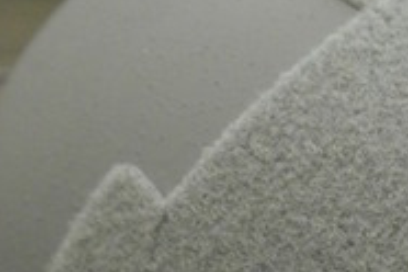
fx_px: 1315
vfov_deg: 11.6
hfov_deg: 17.0
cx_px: 472
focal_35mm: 116
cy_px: 333
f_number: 3.5
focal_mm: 18
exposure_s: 1/40
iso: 1600
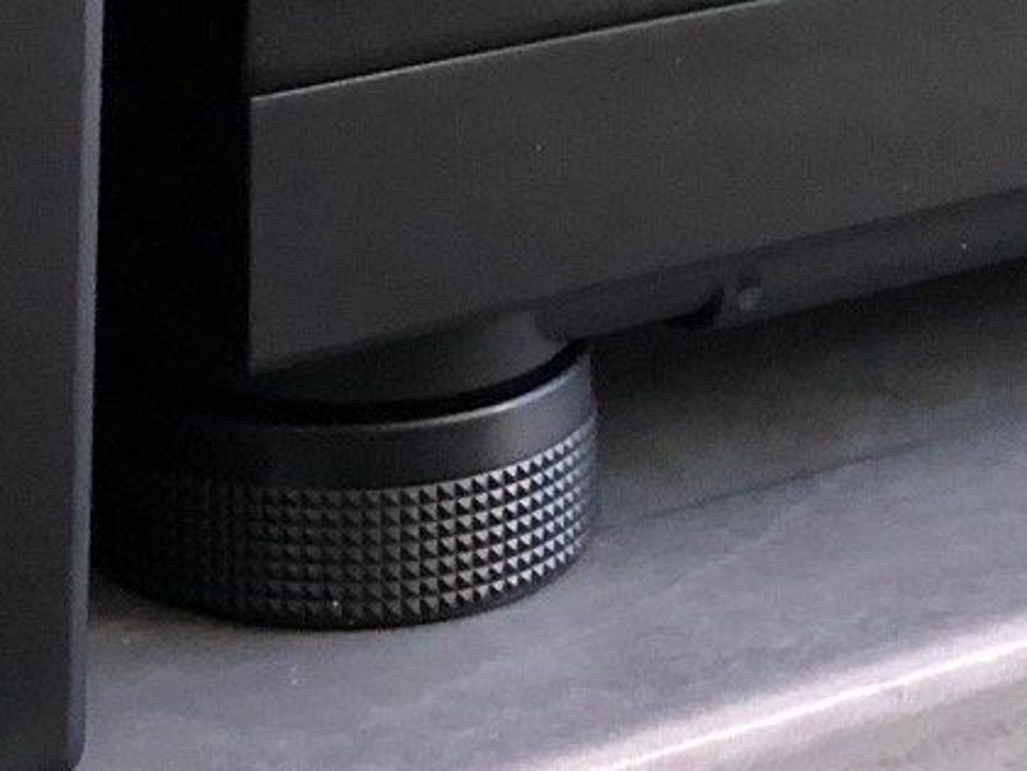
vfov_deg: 10.4
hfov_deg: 14.4
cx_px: -56
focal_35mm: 134
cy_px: -654
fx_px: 3977
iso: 64
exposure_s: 1/15
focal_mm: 4
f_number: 1.8
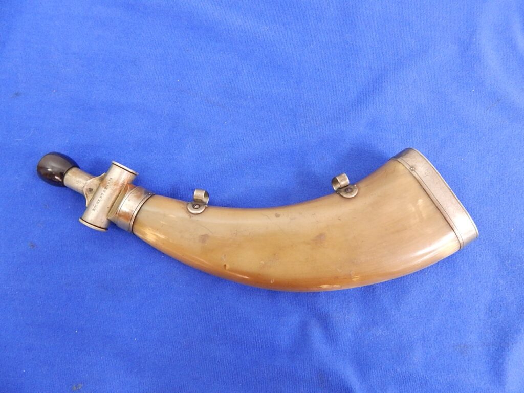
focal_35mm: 22
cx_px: 262
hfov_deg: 76.4
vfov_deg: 61.1
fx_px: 333
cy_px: 196
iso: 400
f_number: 3
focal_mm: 4
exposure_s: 1/10
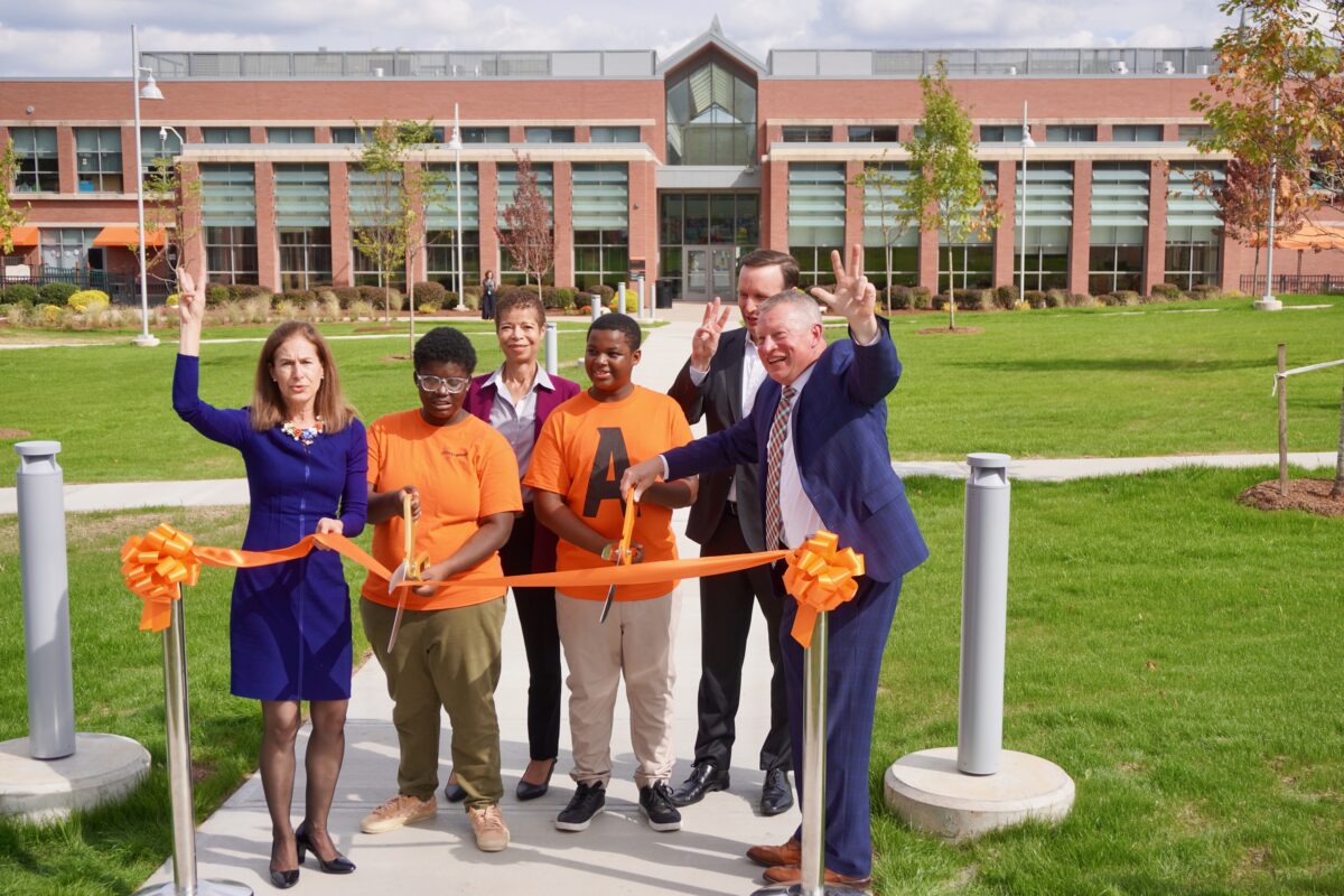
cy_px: 448
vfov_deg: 30.8
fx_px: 1624
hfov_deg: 45.0
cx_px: 672
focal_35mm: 44
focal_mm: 29
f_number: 5.6
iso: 100
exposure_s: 1/500
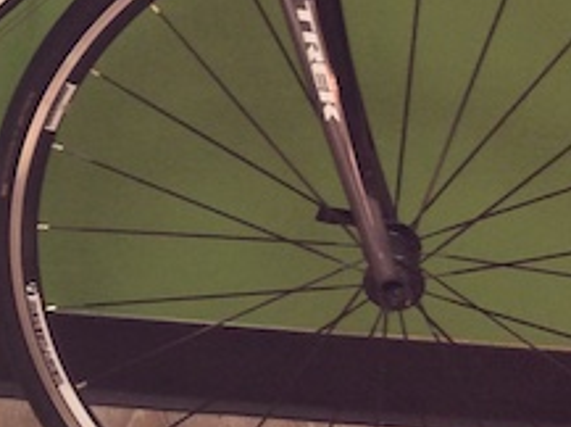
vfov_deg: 12.3
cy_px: -24
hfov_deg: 16.1
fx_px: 1943
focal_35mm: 118
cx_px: -97
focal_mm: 3.3
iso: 40
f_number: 2.4
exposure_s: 1/24
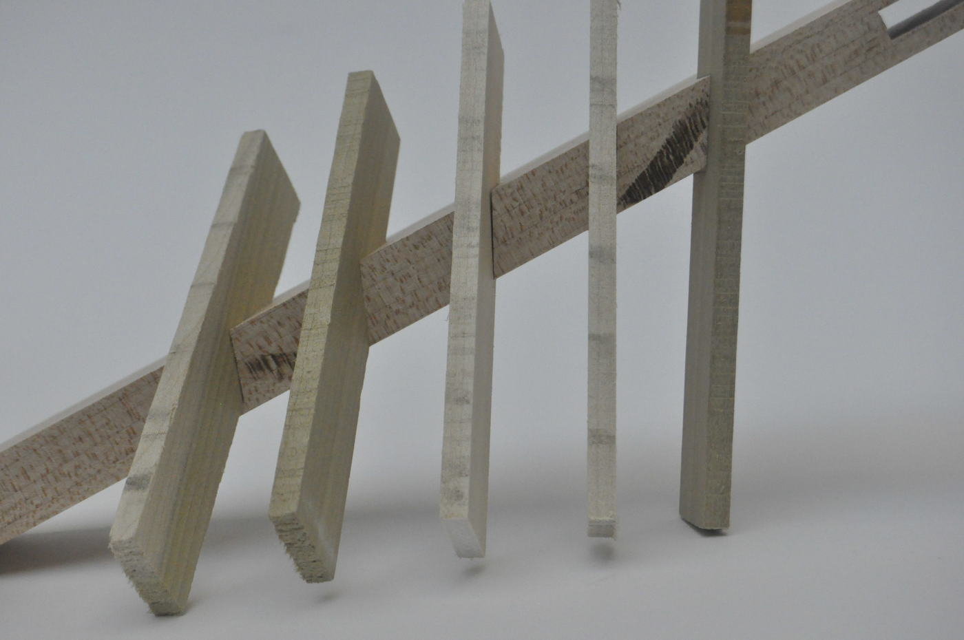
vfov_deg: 16.5
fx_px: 2207
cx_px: 482
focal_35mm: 82
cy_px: 320
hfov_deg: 24.6
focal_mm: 55
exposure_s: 1/250
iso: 3200
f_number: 8
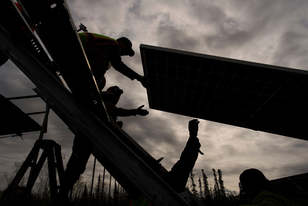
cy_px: 103
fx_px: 205
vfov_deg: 53.1
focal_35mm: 24
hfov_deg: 73.7
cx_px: 154
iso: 250
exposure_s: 1/4000
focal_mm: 24
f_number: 9
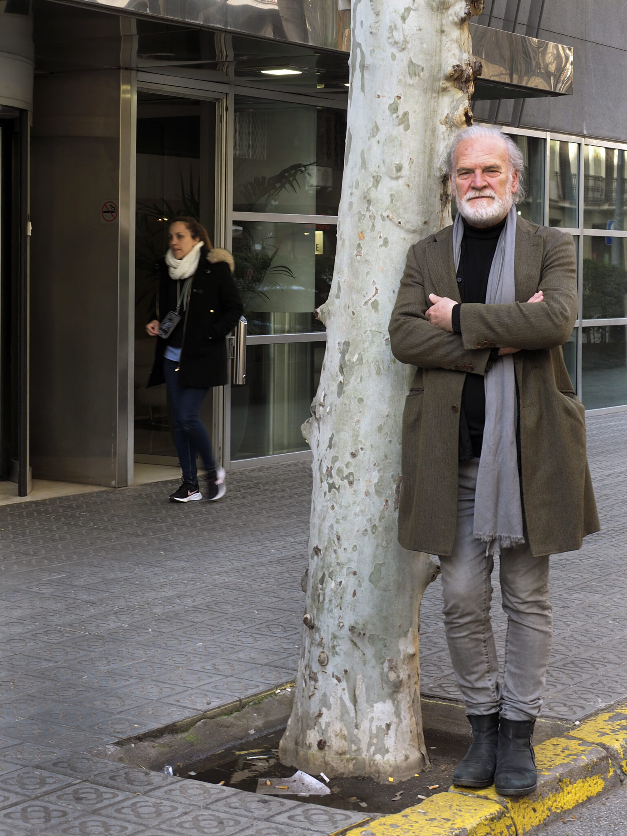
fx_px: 1352
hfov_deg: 26.1
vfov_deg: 34.3
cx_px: 314
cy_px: 418
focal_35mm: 56
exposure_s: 1/80
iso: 200
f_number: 4
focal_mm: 28
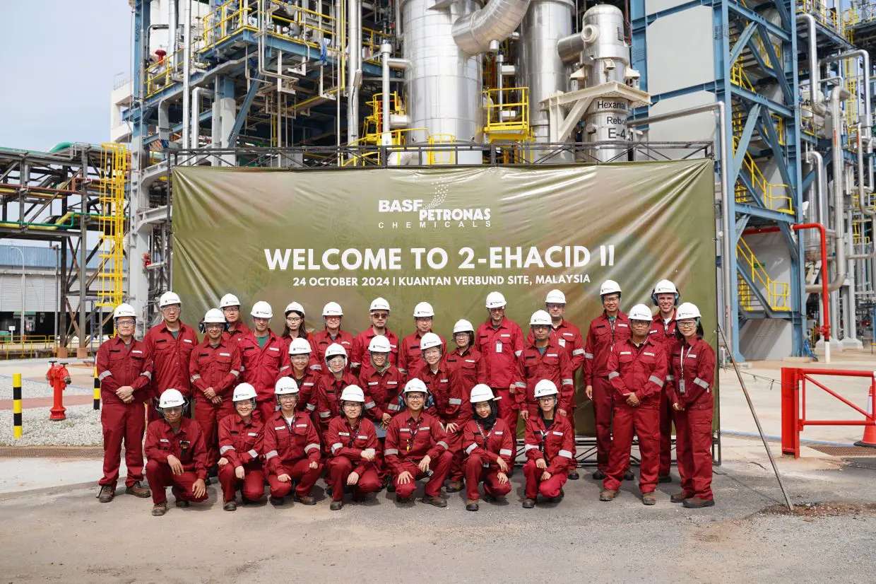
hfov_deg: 58.7
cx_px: 438
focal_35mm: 32
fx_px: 778
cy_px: 292
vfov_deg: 41.1
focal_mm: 32
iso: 125
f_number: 4.5
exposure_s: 1/1000
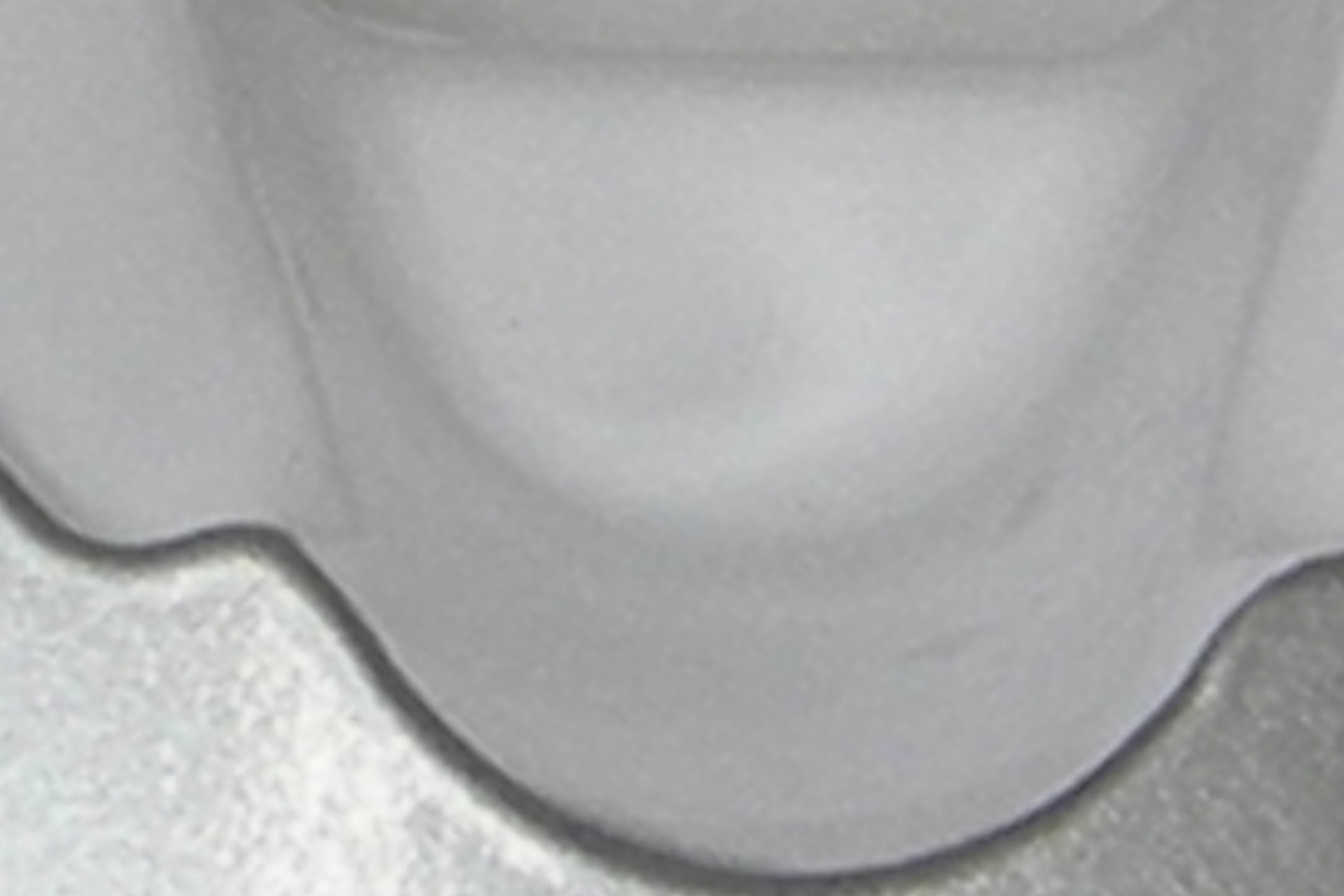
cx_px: 750
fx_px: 4853
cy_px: -471
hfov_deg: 15.8
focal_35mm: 130
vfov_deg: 10.2
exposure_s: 1/385
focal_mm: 5
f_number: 7
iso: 720
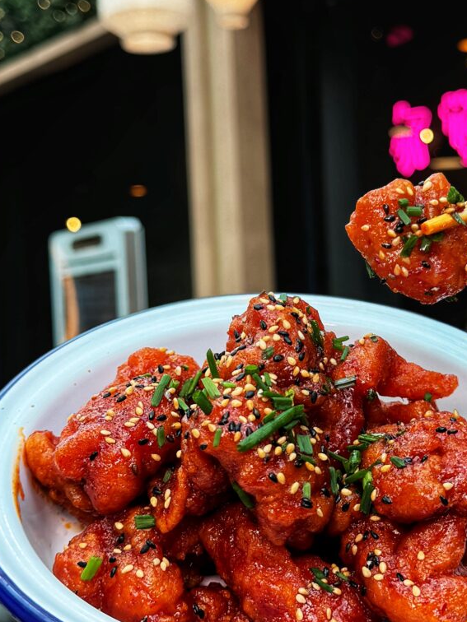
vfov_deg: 29.8
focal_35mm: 65
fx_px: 1169
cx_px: 306
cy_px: 307
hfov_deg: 22.5
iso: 64
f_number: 1.78
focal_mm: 6.76
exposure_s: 1/220
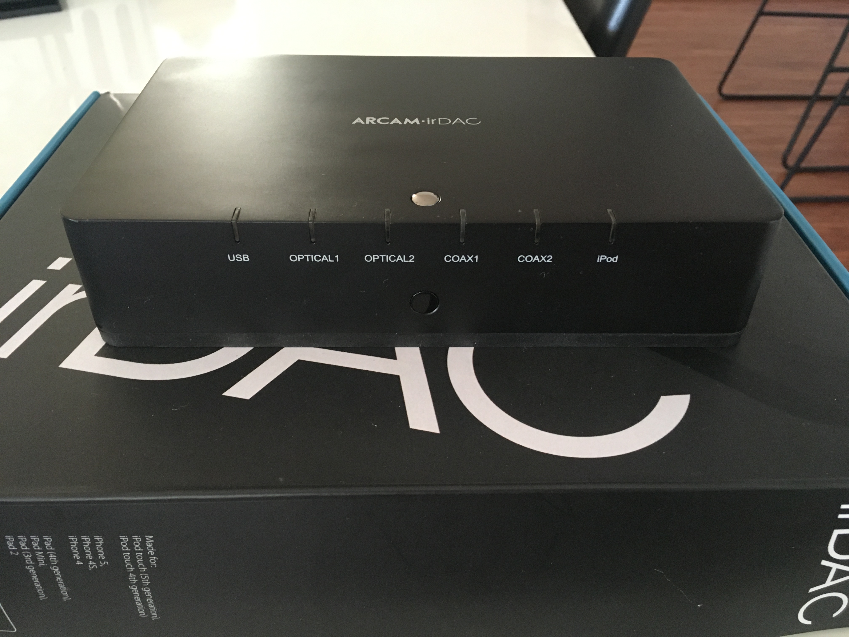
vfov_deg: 48.2
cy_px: 318
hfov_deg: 61.7
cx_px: 424
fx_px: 711
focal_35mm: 29
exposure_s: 1/17
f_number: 2.2
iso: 200
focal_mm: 4.15
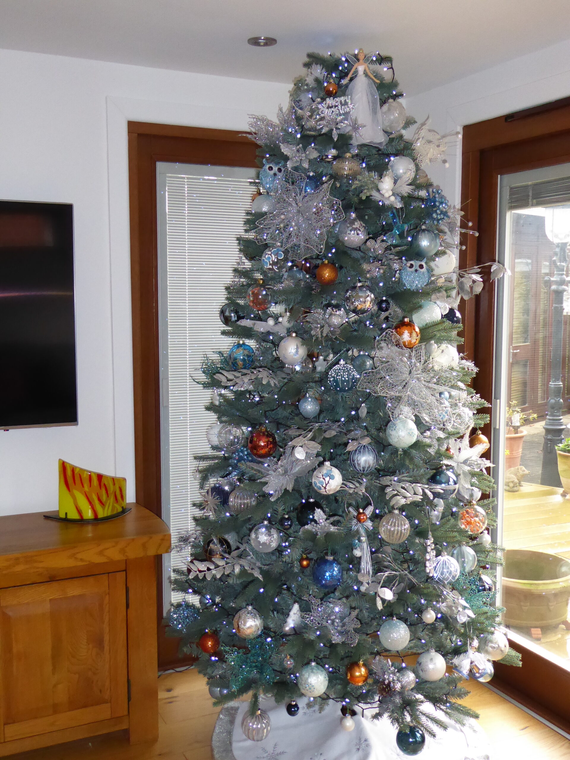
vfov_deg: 47.9
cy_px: 380
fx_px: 856
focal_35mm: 39
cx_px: 285
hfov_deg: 36.8
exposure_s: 1/125
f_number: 3.7
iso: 800
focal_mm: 6.7
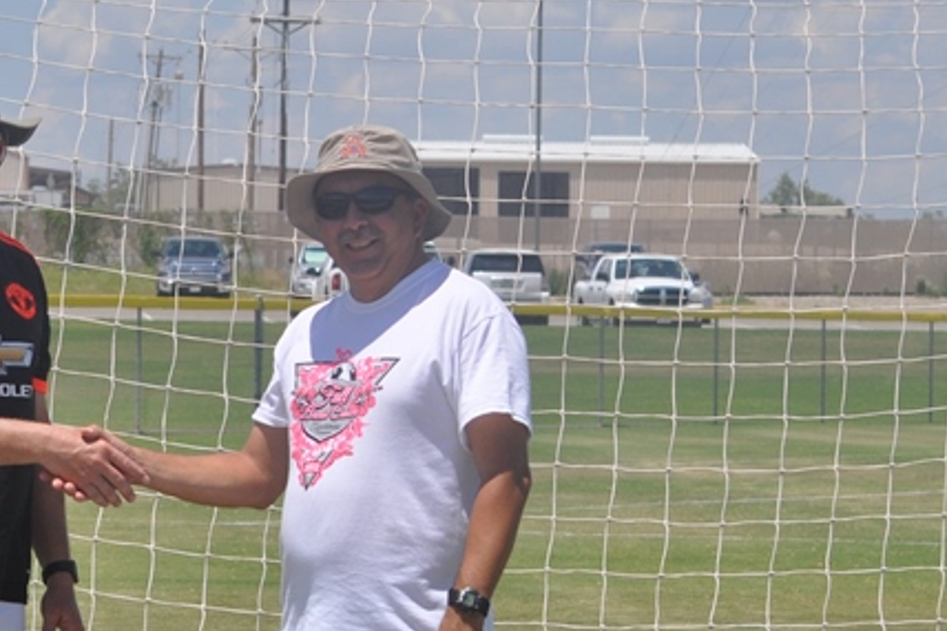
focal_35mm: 197
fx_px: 5185
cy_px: 478
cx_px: 150
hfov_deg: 10.4
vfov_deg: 7.0
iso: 400
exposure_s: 1/2000
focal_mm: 55
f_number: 8
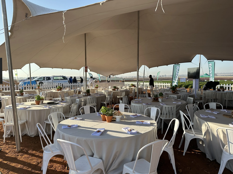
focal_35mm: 24
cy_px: 87
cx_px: 116
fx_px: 162
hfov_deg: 71.6
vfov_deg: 56.8
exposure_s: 1/2110
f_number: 1.78
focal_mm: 6.86
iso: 80
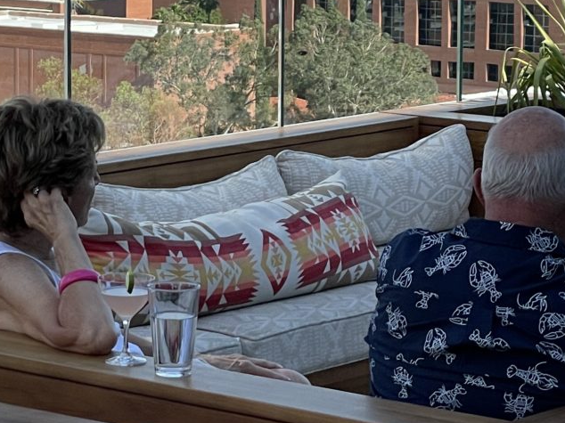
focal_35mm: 168
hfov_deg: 11.8
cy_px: 147
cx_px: 254
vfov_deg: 8.8
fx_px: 2741
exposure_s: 1/1332
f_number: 2
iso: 25
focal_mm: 6
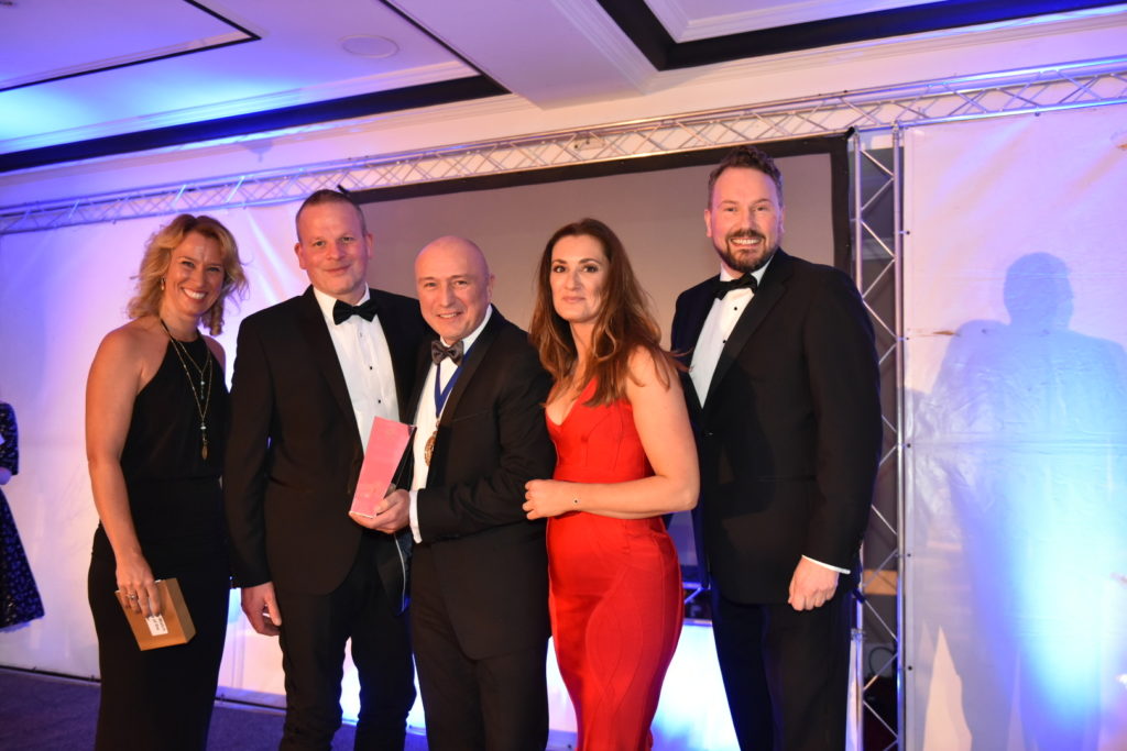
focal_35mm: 32
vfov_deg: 41.1
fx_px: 1002
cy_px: 376
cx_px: 564
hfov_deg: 58.7
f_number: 2.8
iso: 3200
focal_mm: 32
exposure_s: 1/160
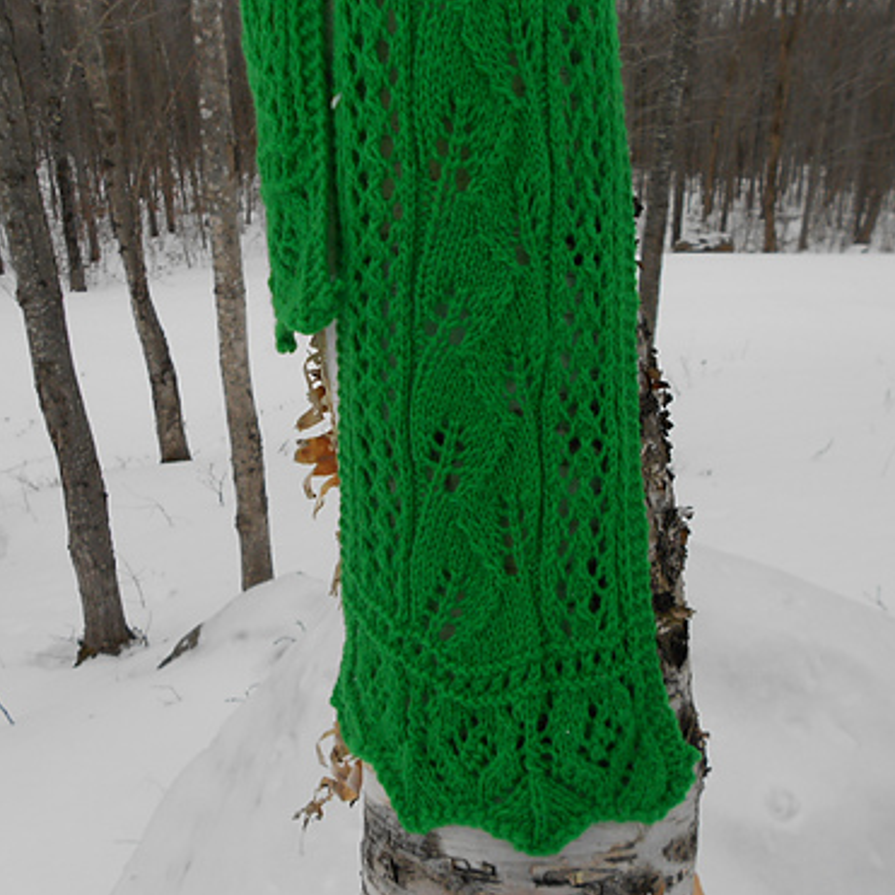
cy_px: 445
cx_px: 499
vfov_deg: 52.5
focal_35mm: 31
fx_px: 907
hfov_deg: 52.4
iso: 80
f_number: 3.2
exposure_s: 1/50
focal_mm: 4.6
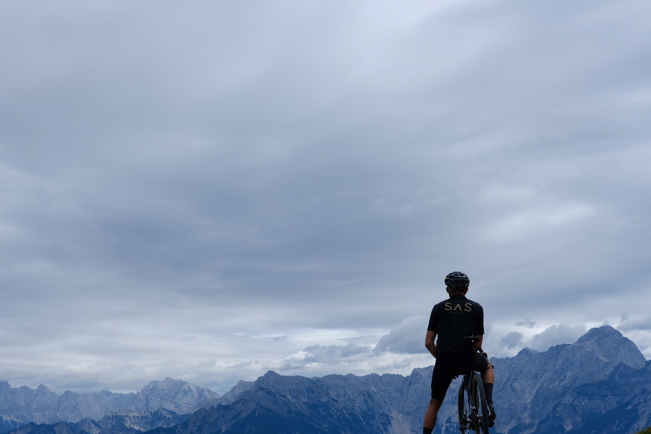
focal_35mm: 54
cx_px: 273
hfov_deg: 36.8
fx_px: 977
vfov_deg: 25.0
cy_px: 264
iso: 250
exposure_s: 1/2700
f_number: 4.5
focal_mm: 27
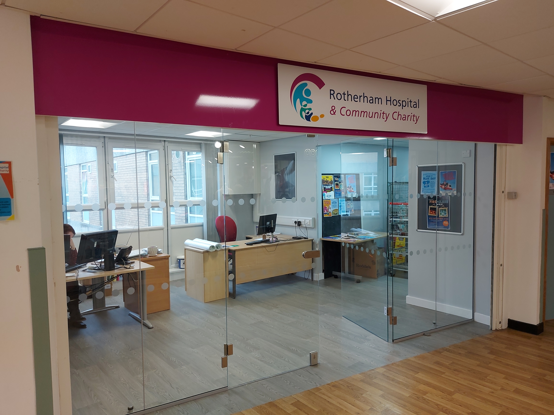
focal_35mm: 24
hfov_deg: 71.6
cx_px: 277
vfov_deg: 56.8
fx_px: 384
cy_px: 208
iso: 80
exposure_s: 1/50
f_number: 1.8
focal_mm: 5.23
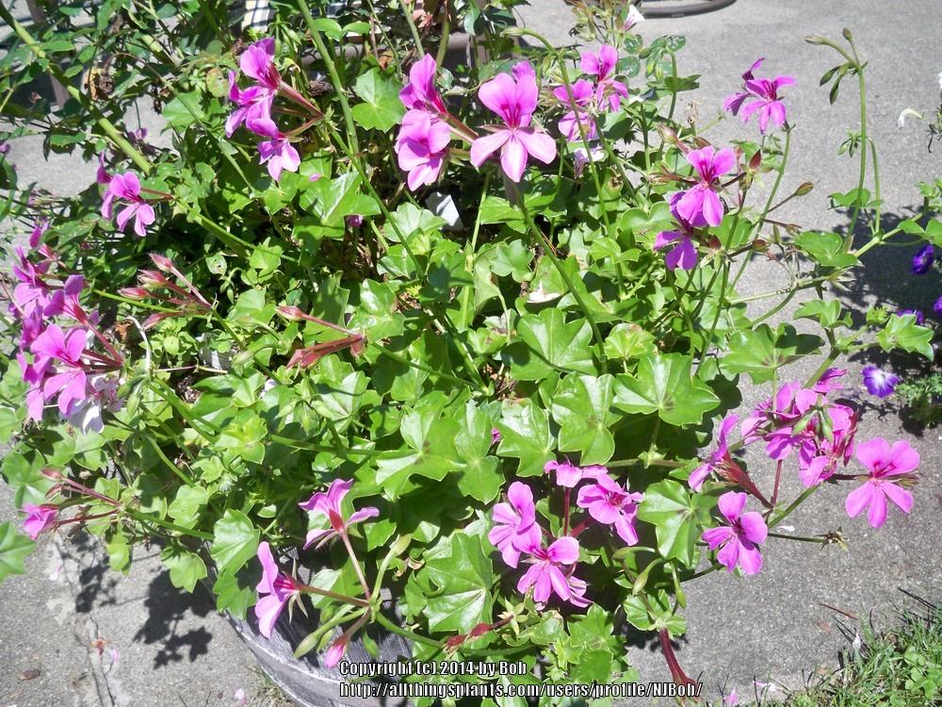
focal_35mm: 35
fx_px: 952
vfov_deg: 40.7
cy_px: 354
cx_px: 471
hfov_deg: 52.6
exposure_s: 1/640
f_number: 3.1
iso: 64
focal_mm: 6.3
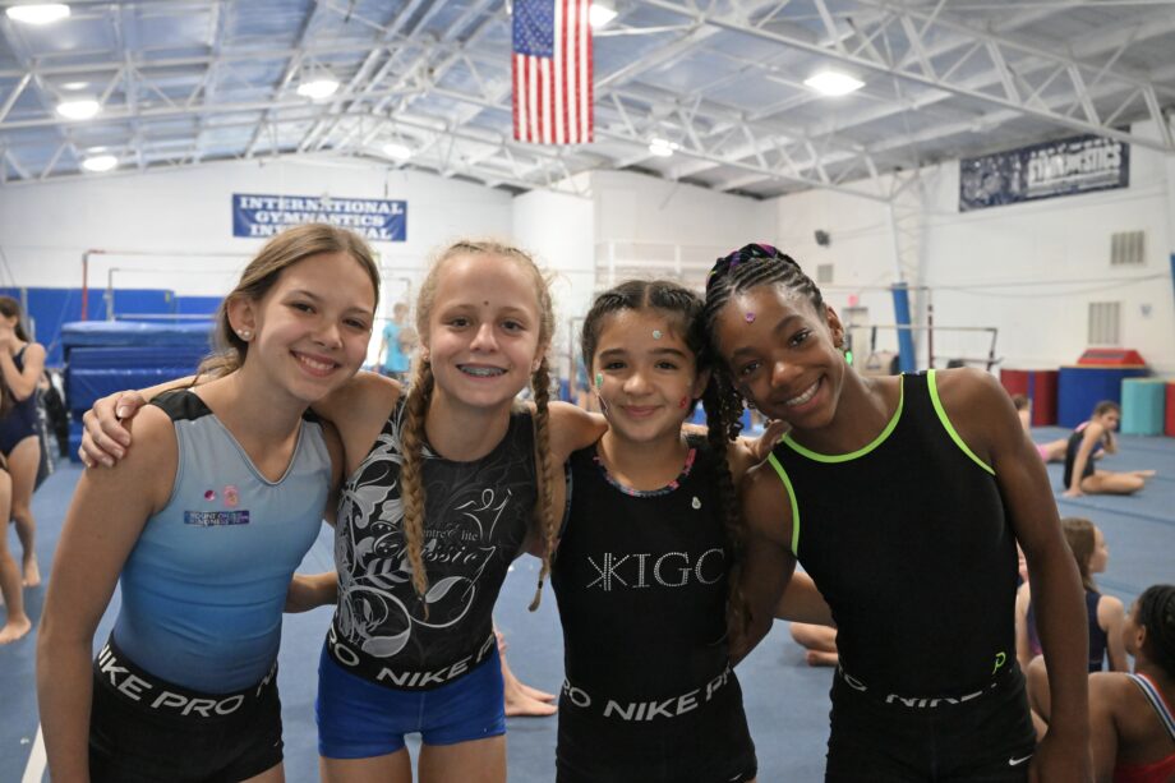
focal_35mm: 35
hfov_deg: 54.4
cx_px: 588
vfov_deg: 37.8
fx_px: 1142
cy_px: 392
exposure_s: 1/250
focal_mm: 35
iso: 10000
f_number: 5
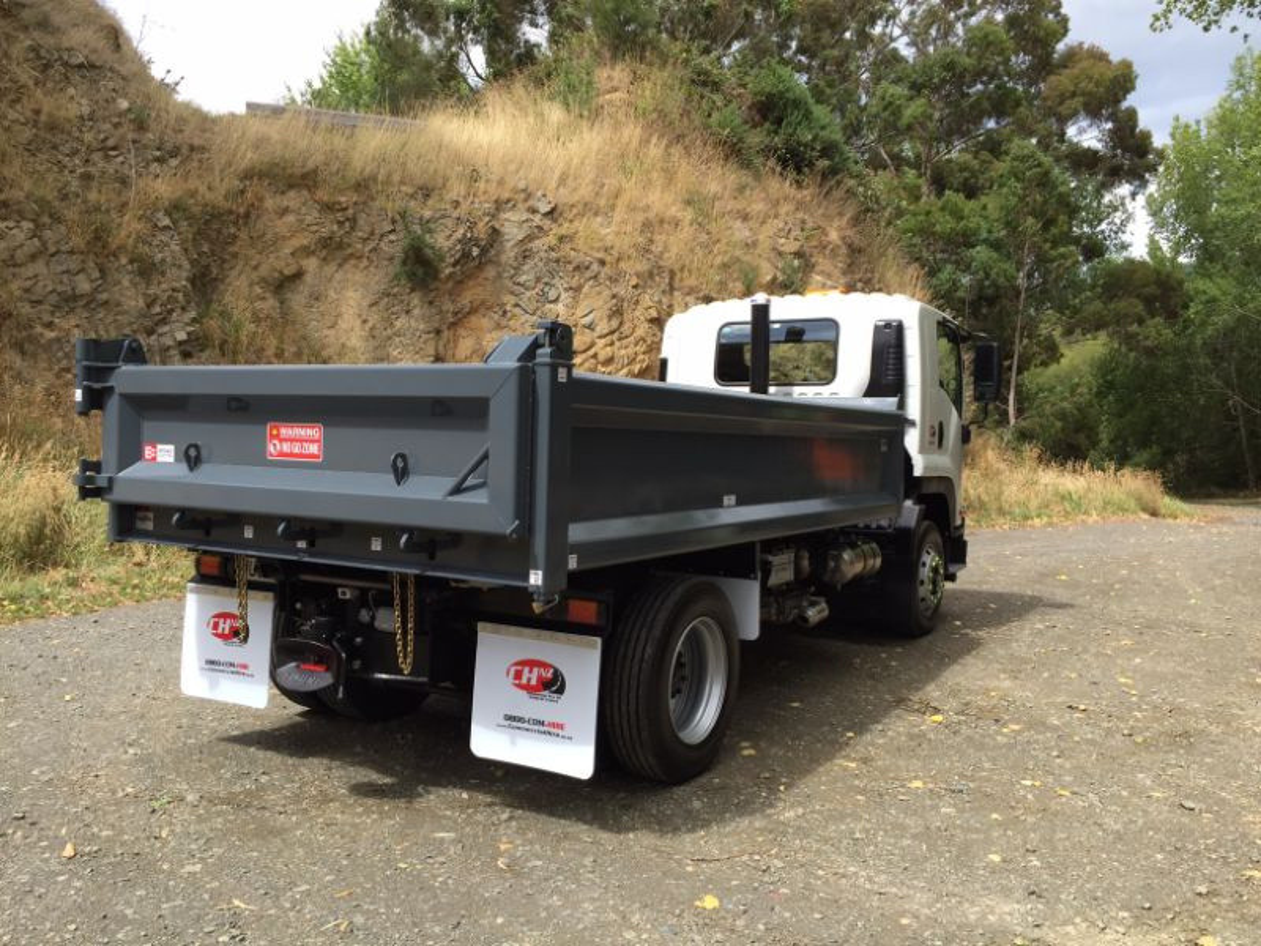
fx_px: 1056
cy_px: 473
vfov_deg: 48.2
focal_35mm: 29
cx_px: 630
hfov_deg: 61.7
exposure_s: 1/670
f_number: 2.2
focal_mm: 4.15
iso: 32
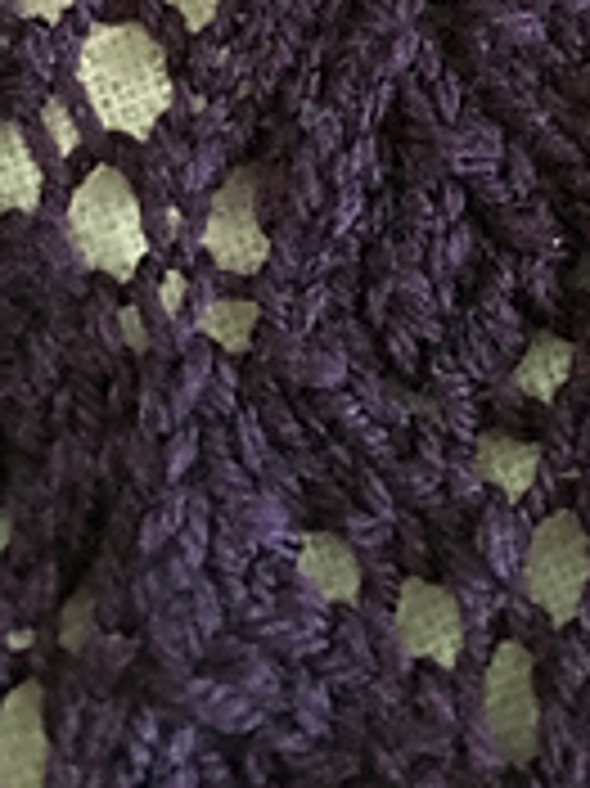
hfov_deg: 16.8
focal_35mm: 83
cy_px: -288
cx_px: 750
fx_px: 1889
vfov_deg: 21.0
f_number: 2.2
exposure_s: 1/15
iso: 500
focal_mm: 4.15
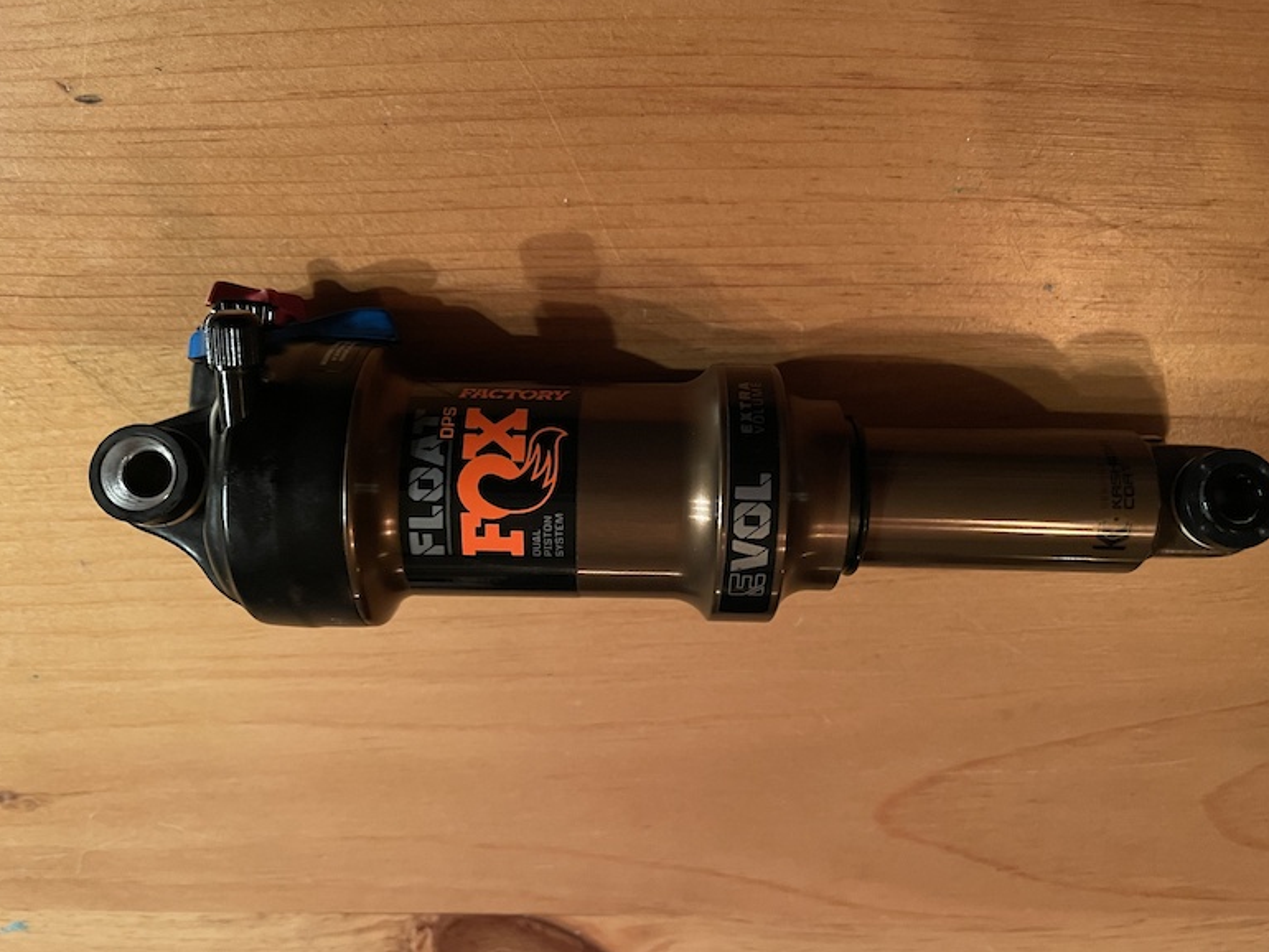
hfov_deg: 65.3
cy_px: 463
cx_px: 648
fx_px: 990
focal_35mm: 27
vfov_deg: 51.4
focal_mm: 4.2
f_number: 1.6
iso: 1000
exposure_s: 1/30
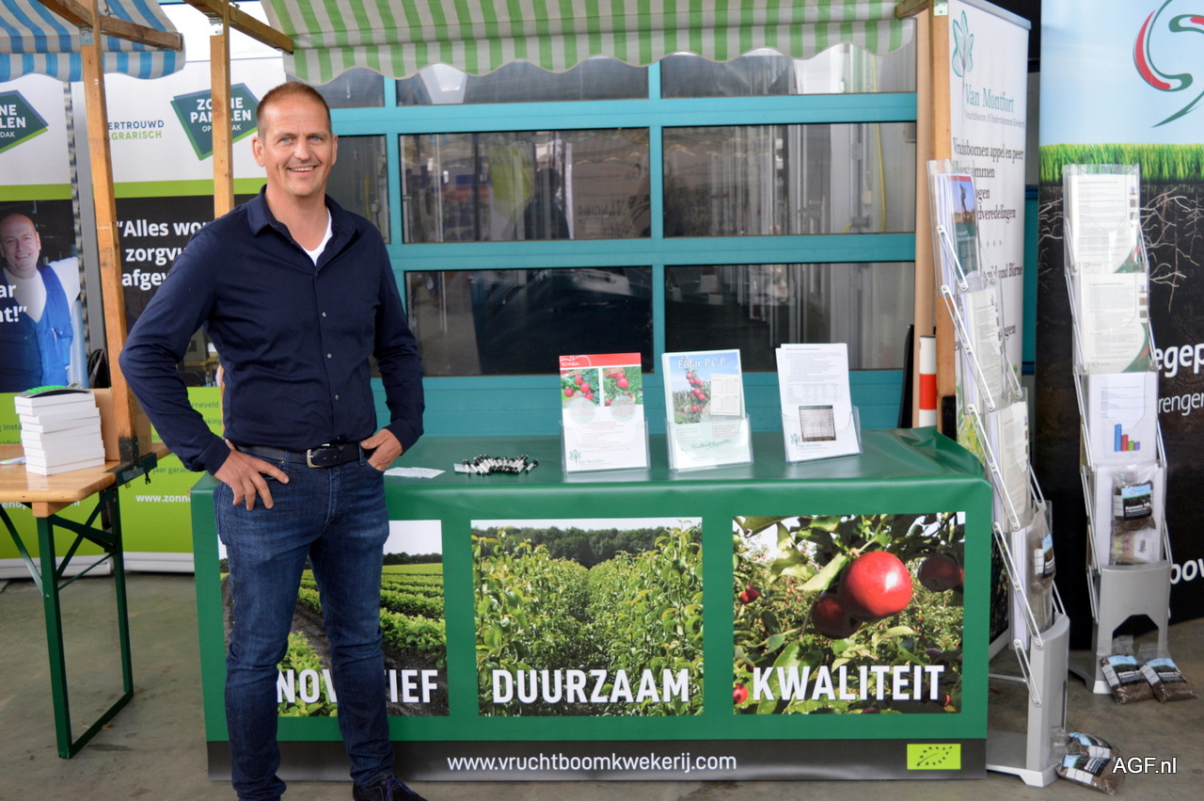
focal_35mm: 39
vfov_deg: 34.1
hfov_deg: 49.6
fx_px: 1303
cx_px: 602
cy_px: 400
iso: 400
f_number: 5.6
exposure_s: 1/125
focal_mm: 26
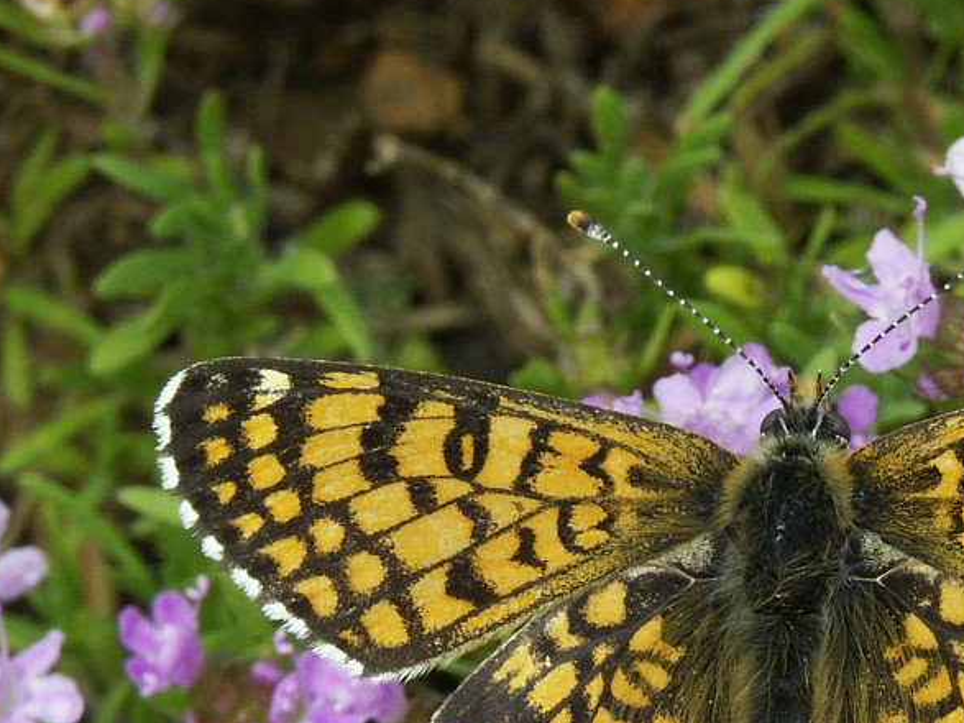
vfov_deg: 3.6
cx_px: 890
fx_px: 11332
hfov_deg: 4.9
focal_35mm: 407
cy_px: 662
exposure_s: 1/160
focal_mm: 50.48
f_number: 10
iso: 100
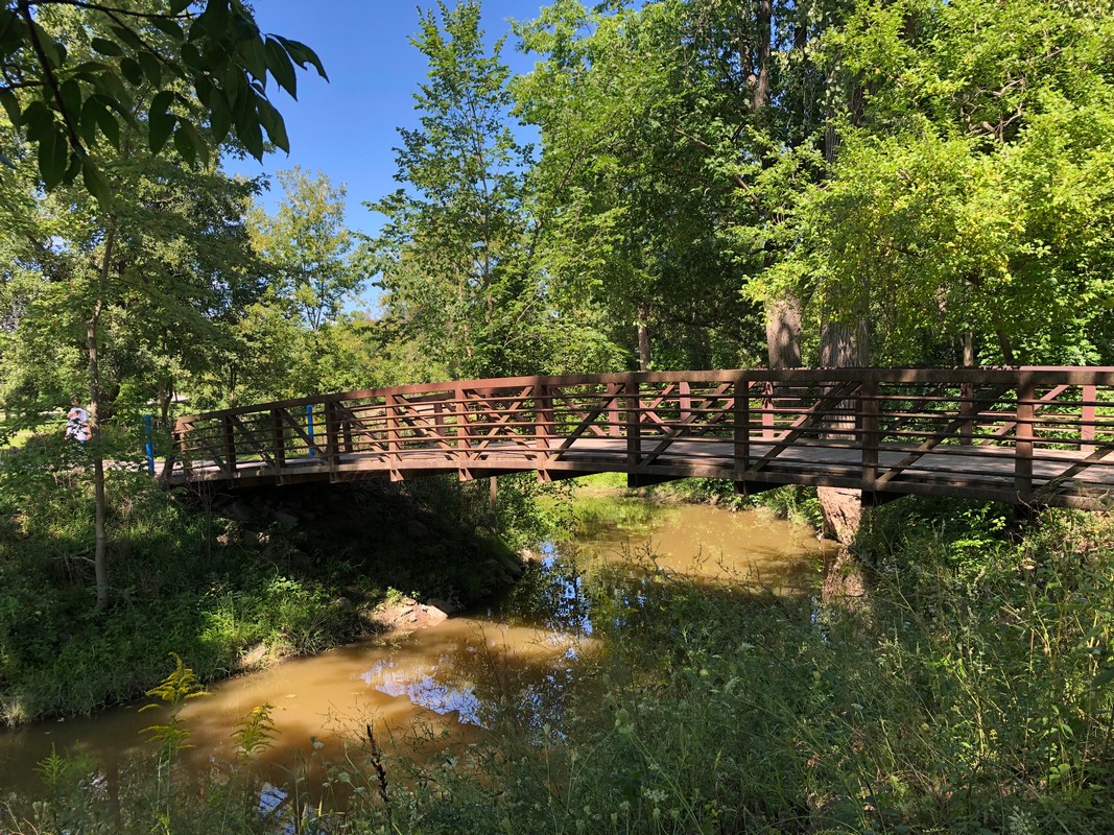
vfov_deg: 49.7
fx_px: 901
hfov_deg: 63.4
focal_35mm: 28
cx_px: 557
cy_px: 418
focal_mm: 4
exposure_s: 1/348
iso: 20
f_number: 1.8
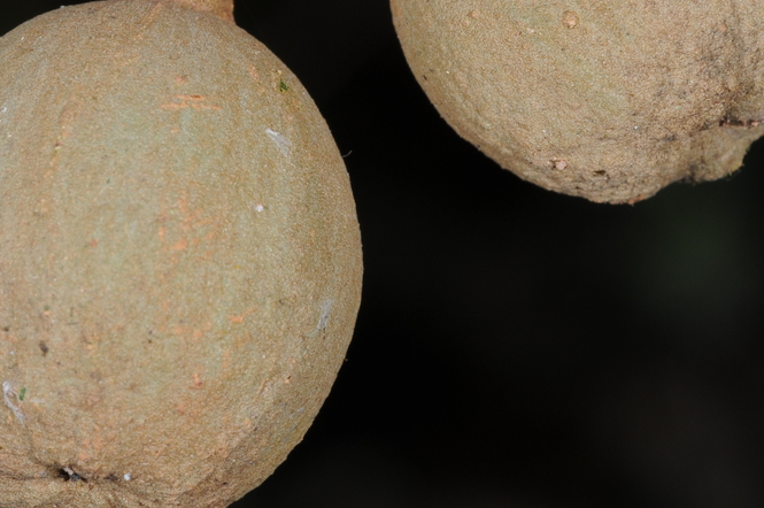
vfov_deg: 6.7
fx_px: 4304
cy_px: 80
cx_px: 426
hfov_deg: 10.1
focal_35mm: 203
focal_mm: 60
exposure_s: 1/60
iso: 200
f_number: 16
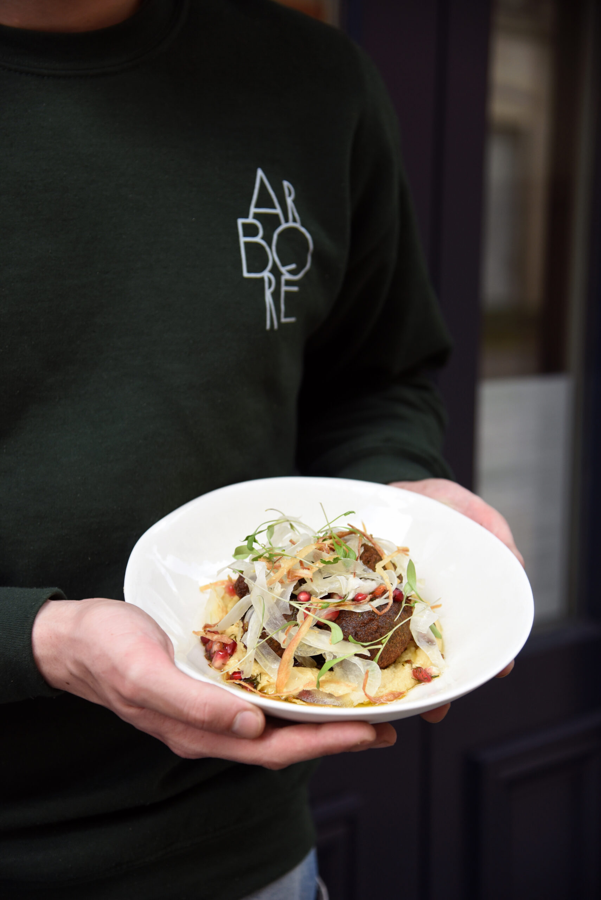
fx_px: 1651
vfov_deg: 30.5
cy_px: 450
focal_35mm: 66
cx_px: 300
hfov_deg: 20.6
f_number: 5
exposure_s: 1/500
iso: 800
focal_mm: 66
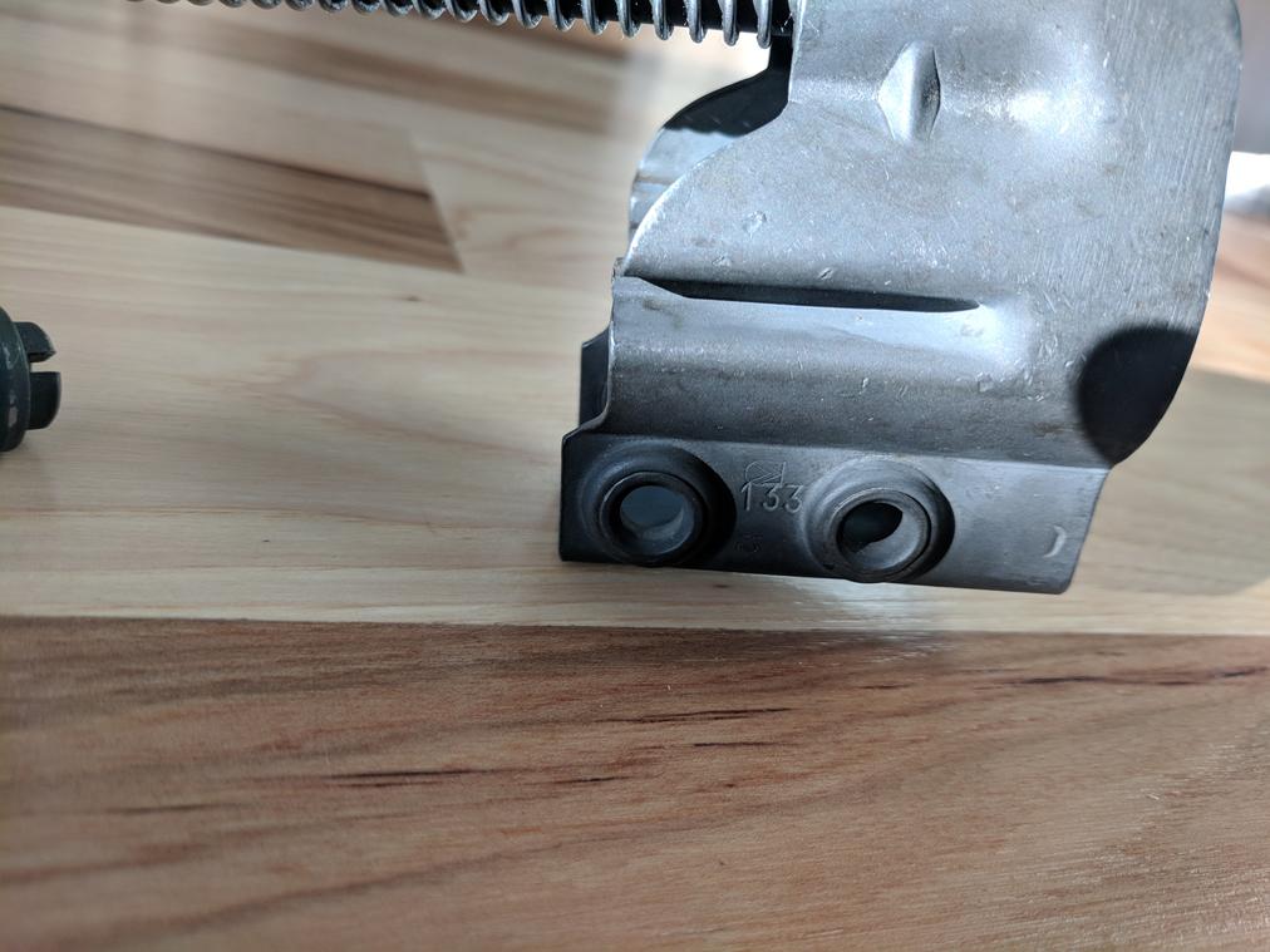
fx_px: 954
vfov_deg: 53.1
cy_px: 476
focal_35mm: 26
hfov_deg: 67.3
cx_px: 635
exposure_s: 1/120
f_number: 2
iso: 95
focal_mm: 4.67
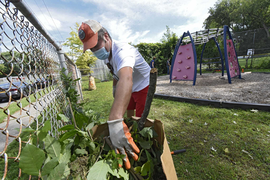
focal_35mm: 14
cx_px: 135
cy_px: 90
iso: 3200
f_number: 22
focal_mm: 14
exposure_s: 1/320
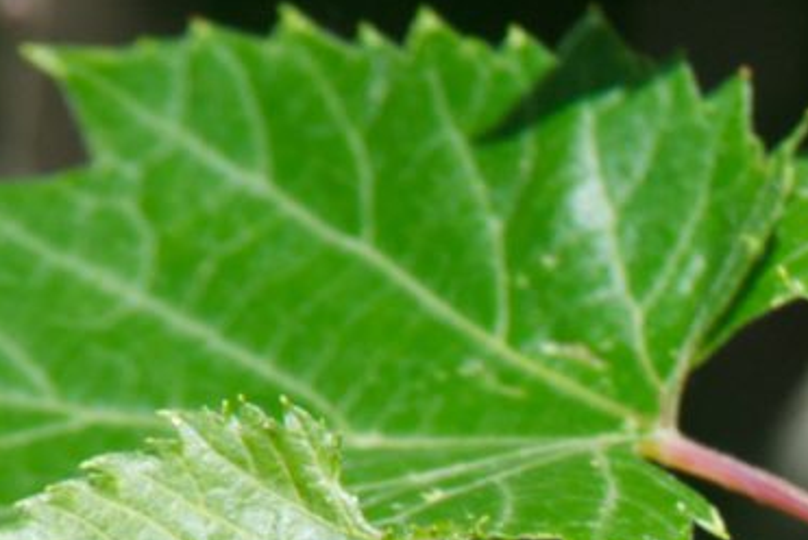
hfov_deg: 1.2
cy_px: 848
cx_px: 1440
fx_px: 37757
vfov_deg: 0.8
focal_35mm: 1681
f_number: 7.1
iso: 320
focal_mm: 280
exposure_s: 1/400
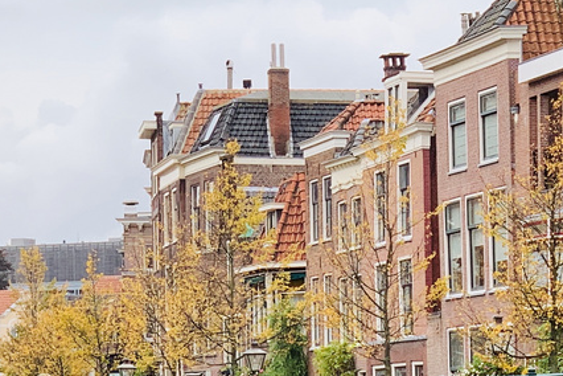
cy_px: 527
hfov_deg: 11.2
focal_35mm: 183
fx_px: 2862
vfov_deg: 7.4
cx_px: 481
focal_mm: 6
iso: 16
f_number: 2.4
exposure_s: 1/202
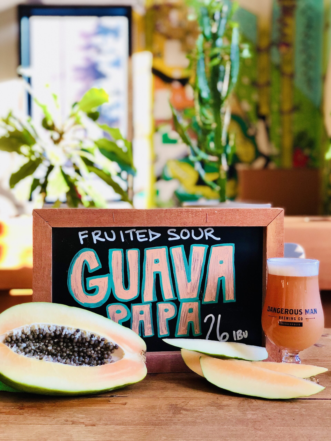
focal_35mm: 52
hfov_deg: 28.0
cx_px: 166
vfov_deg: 36.8
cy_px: 220
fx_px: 663
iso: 100
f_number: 2.4
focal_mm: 6
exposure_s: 1/40
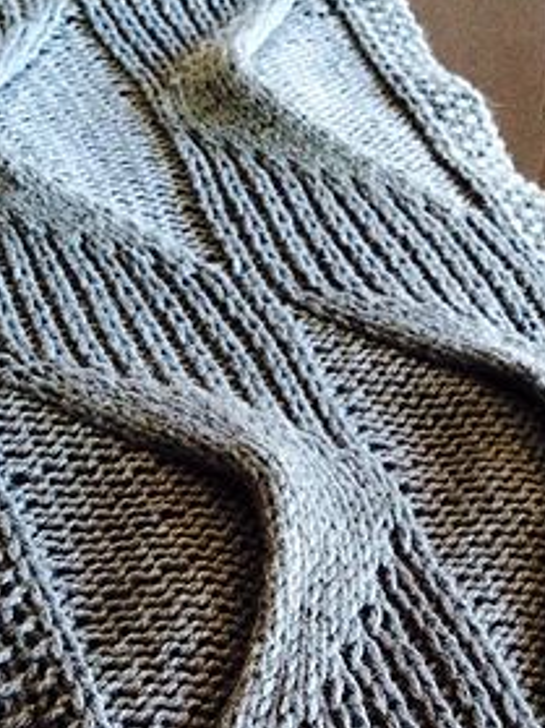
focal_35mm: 52
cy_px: 598
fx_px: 1092
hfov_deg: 27.9
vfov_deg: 35.5
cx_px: 338
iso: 250
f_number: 2.2
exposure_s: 1/30
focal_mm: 4.15
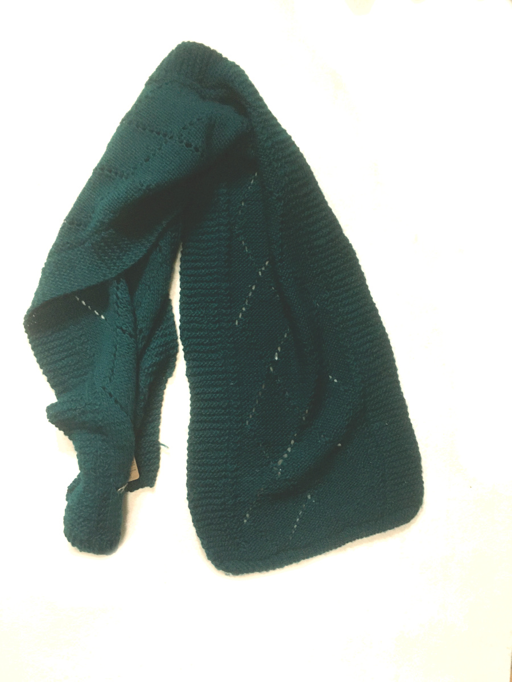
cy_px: 341
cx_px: 256
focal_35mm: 29
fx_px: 572
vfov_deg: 61.7
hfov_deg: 48.2
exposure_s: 1/33
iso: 250
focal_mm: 4.2
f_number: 2.2
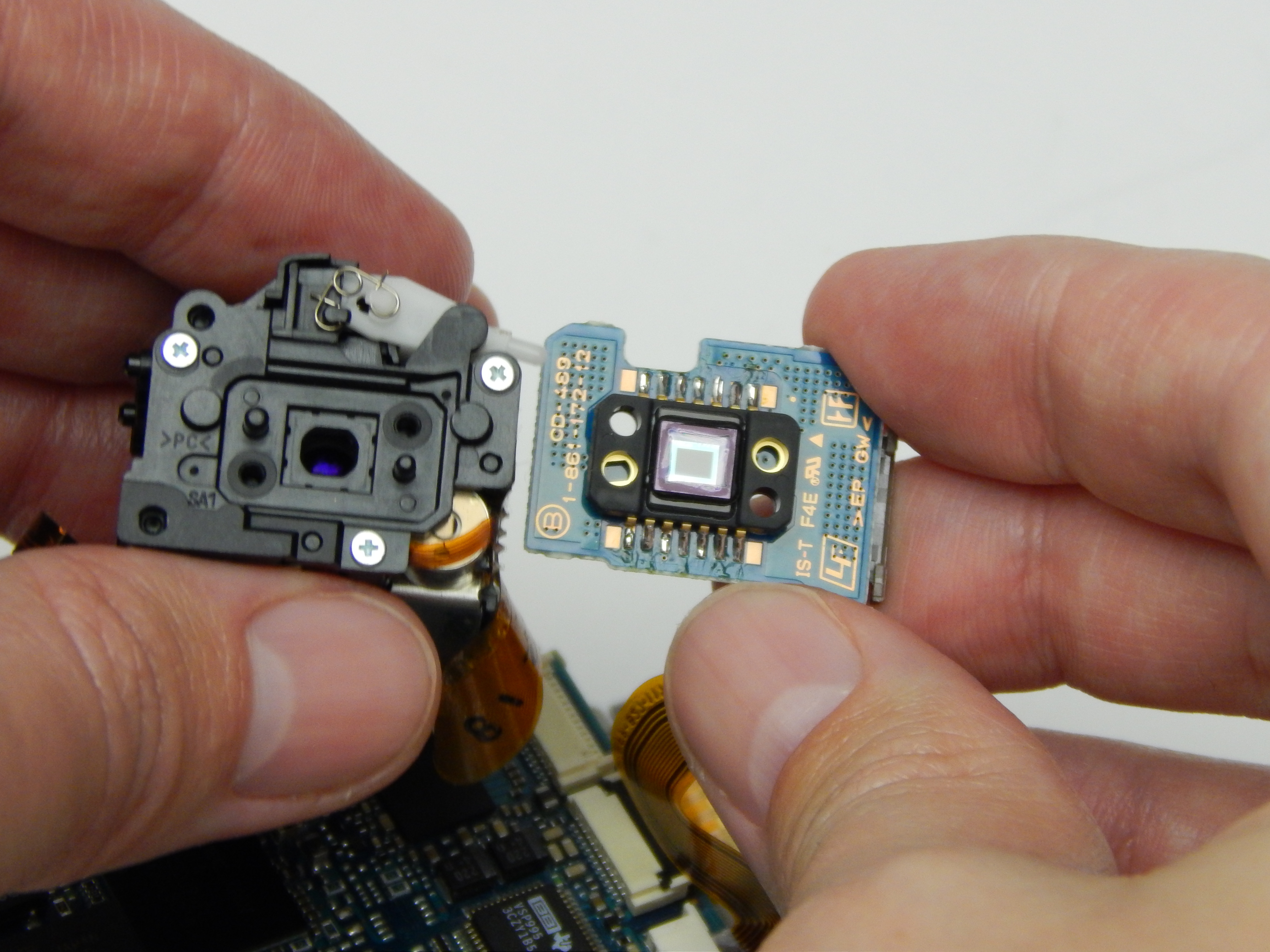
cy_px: 476
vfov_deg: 5.3
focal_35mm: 282
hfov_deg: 7.0
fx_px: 10346
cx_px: 635
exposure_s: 1/25
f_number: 5.7
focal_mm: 50.1
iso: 400
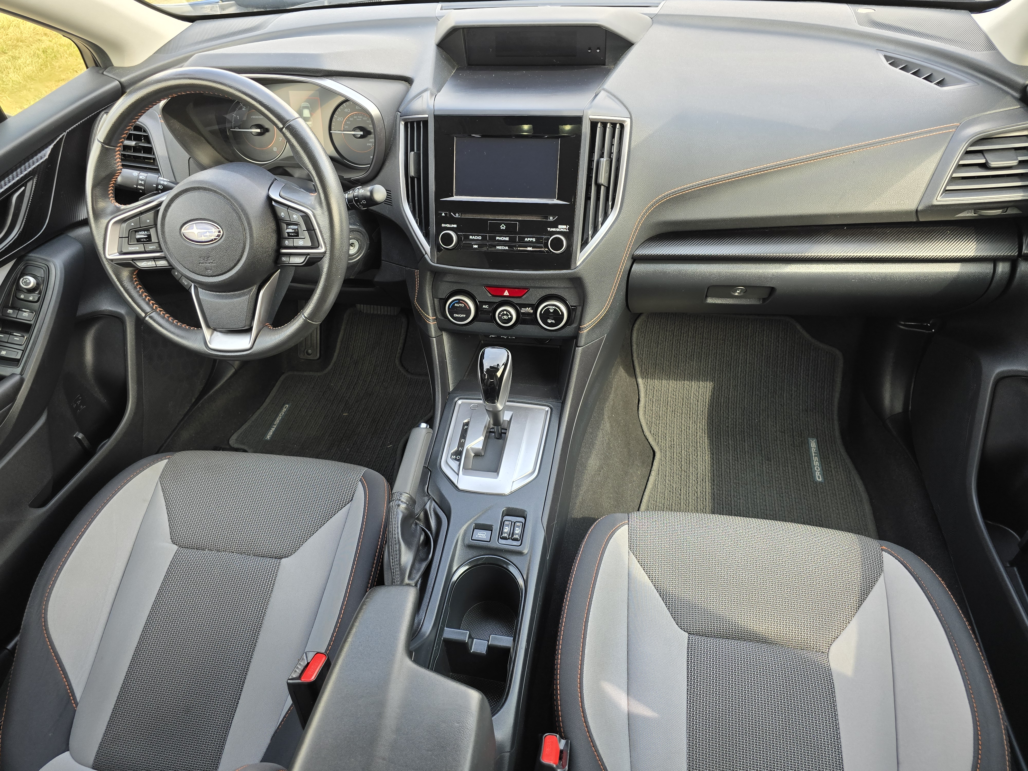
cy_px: 386
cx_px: 514
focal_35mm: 23
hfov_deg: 73.9
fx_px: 683
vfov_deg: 58.9
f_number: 1.7
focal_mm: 6.3
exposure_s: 1/180
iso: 64
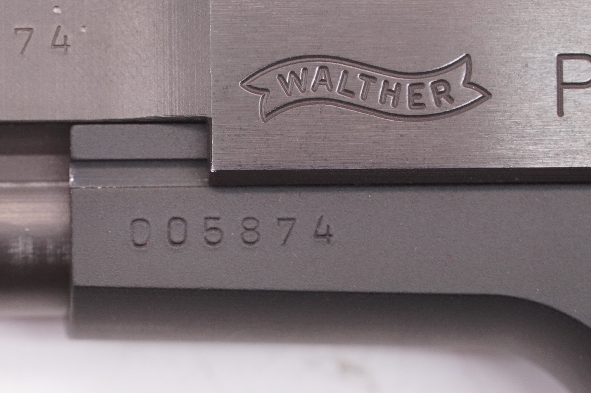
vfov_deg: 3.5
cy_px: 170
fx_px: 6478
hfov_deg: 5.2
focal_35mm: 395
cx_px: 220
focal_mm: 135
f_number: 5.6
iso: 800
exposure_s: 1/125
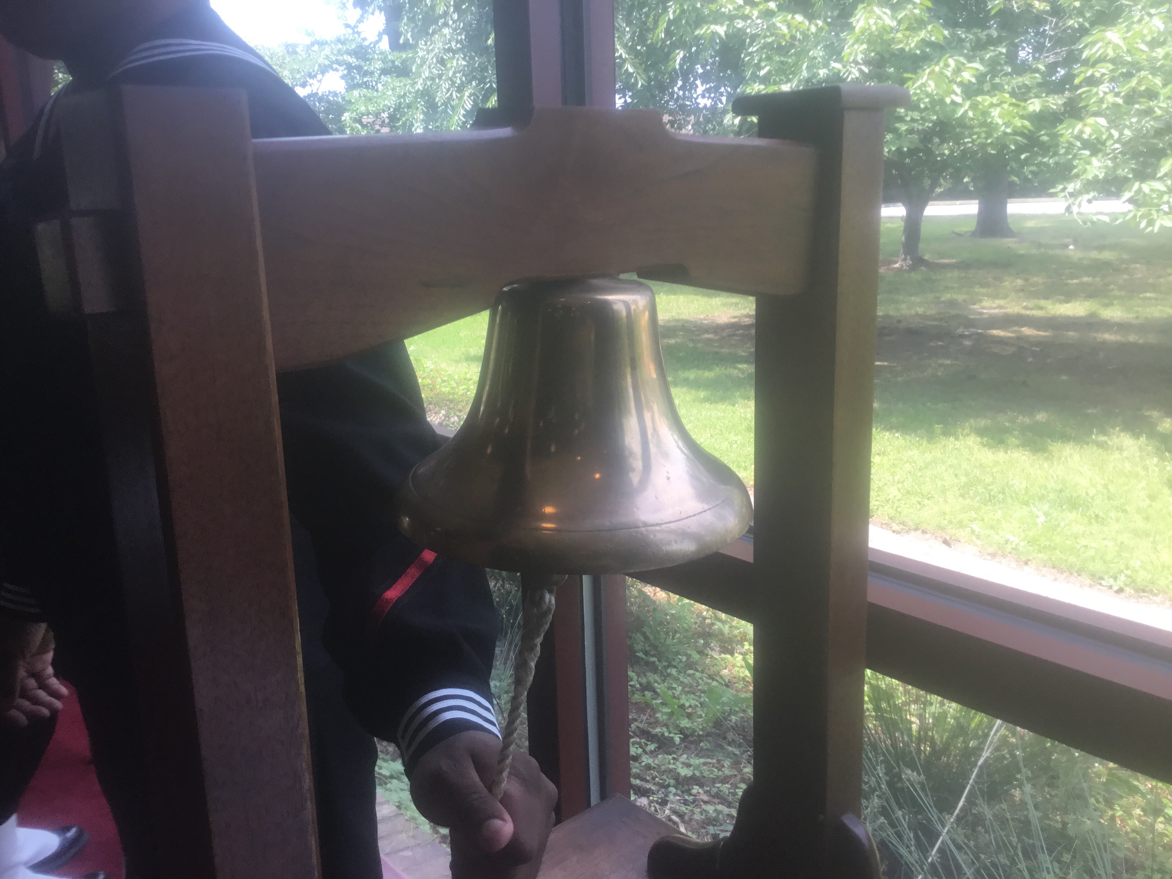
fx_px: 1050
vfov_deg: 45.4
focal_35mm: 31
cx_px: 586
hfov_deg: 58.4
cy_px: 440
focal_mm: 3.3
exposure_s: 1/120
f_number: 2.4
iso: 40
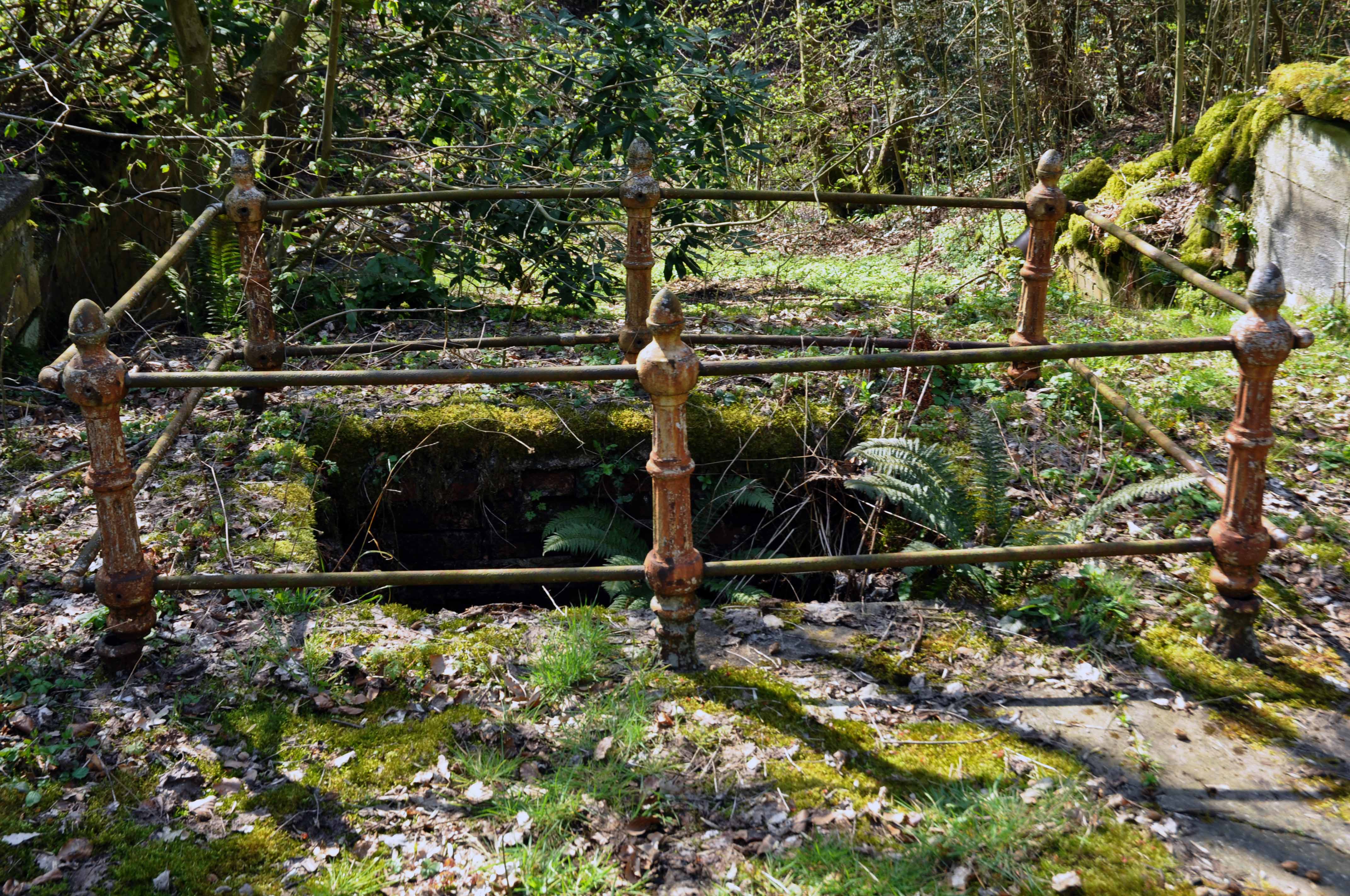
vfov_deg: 28.9
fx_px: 1742
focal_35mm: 46
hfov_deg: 42.4
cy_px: 448
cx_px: 675
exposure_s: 1/60
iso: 400
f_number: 8
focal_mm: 31
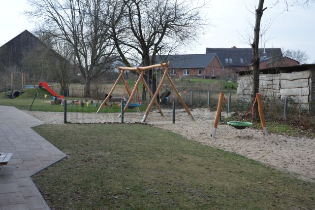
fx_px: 420
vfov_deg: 28.0
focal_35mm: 48
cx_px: 158
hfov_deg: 41.1
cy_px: 105
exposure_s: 1/125
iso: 100
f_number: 5.6
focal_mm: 32
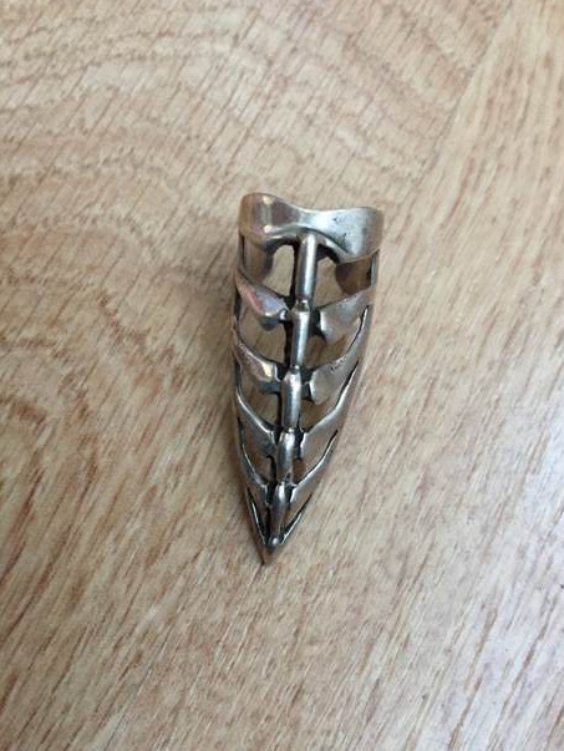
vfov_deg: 58.3
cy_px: 388
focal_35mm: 31
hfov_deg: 45.5
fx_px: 673
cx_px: 299
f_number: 2.2
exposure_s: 1/17
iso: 250
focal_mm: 4.15
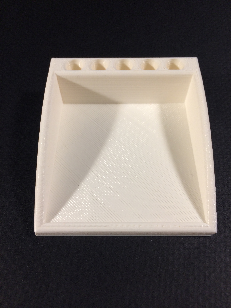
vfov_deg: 61.7
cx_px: 116
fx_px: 258
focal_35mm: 29
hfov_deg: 48.2
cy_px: 154
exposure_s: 1/40
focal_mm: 4.15
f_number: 2.2
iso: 40
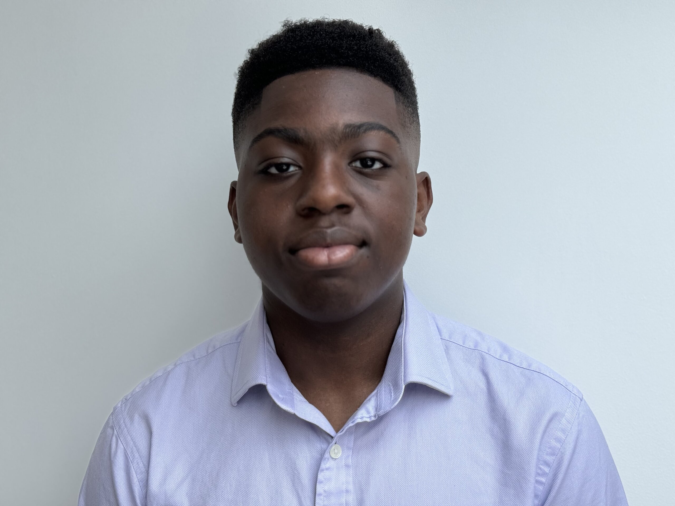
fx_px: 936
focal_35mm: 48
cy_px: 253
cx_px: 338
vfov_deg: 30.3
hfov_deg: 39.7
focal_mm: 6.86
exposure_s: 1/351
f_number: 1.78
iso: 64
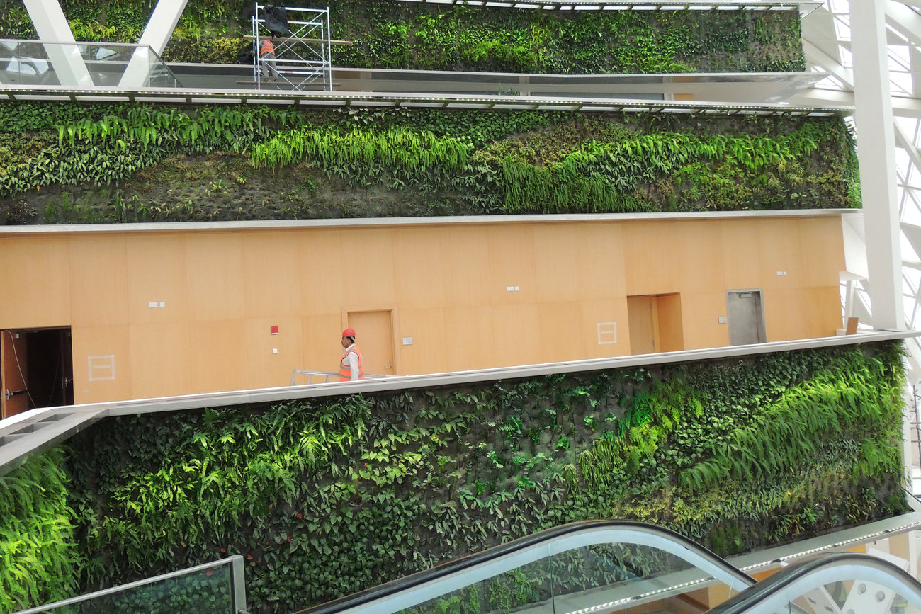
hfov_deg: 58.7
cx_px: 457
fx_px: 819
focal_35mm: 32
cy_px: 273
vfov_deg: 41.1
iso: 400
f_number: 3.1
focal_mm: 5.3
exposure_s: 1/160
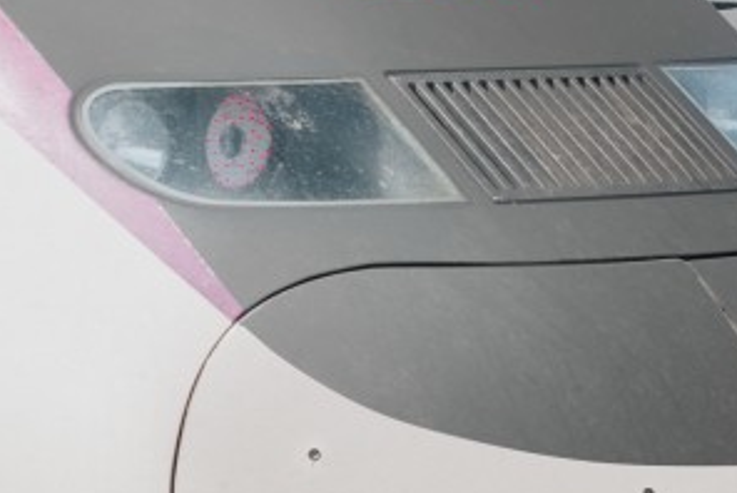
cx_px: -722
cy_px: 129
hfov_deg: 11.0
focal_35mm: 170
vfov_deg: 8.1
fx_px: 3484
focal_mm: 35
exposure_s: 1/800
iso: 100
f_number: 4.5
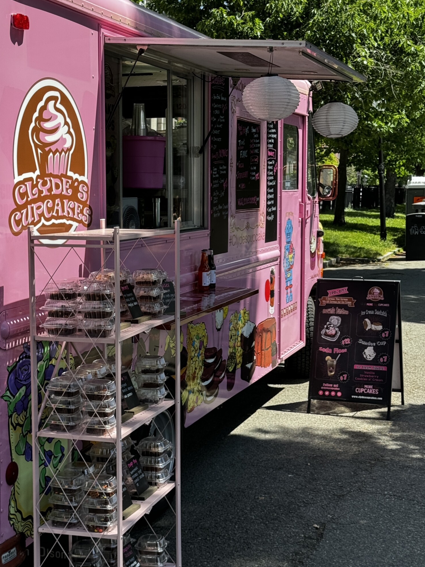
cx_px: 180
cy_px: 294
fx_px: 1015
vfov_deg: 31.2
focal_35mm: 62
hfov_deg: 23.6
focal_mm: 6.76
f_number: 1.78
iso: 64
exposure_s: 1/1287
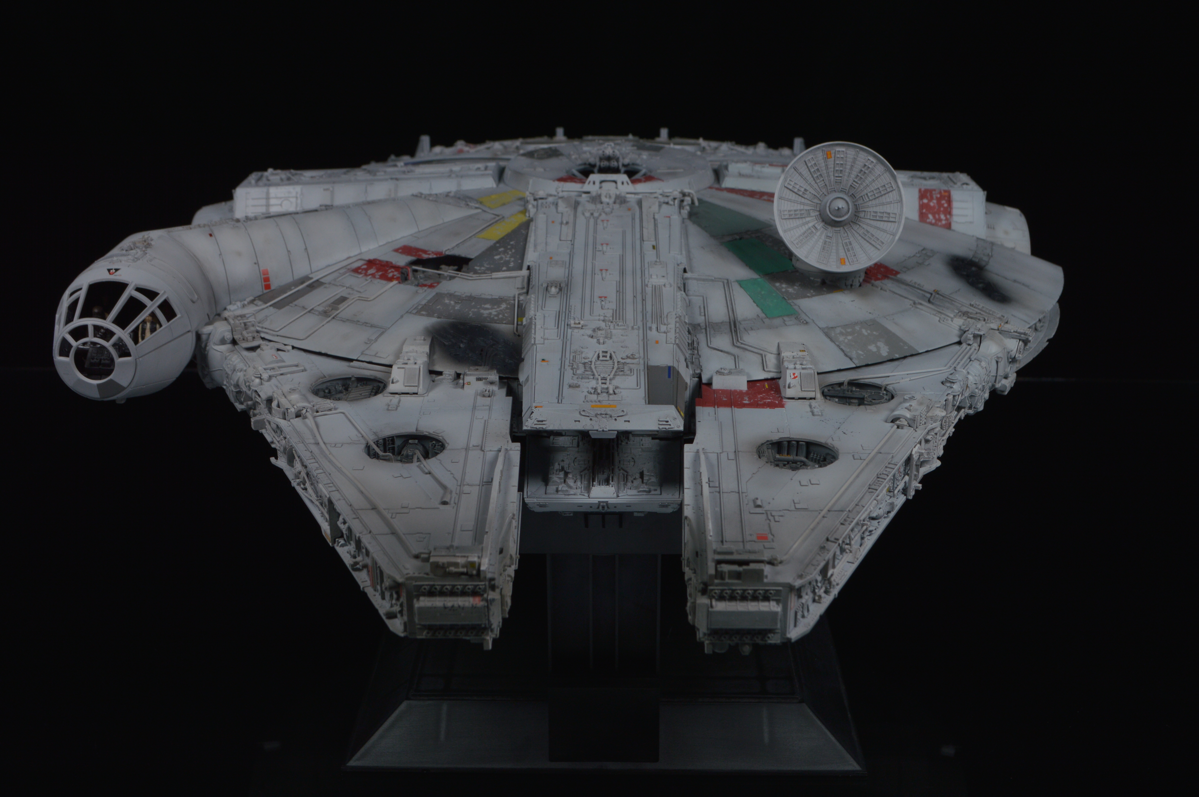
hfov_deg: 46.4
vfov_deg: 31.8
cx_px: 600
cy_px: 398
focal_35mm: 42
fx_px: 1398
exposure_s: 1/20
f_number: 9
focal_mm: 28
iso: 200
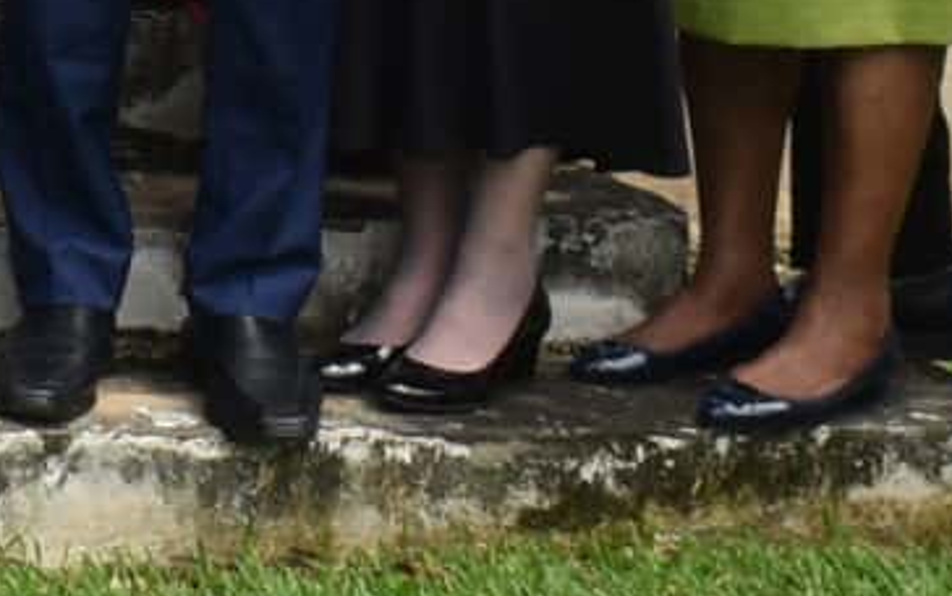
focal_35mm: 258
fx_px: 6698
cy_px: -630
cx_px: -560
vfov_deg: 5.0
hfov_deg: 7.9
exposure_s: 1/200
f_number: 8
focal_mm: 24
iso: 100
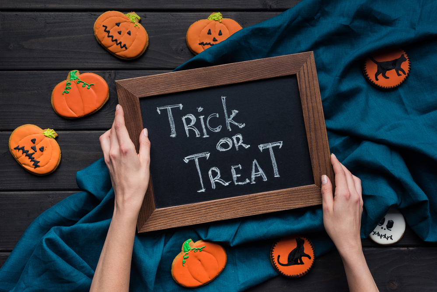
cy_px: 146
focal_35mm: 50
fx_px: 607
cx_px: 218
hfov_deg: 39.6
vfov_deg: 27.0
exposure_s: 1/100
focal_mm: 50
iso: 640
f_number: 8
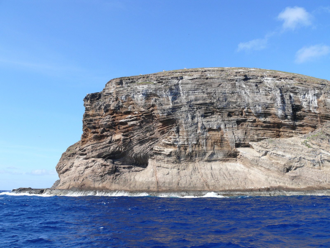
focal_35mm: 35
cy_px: 124
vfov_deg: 40.7
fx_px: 334
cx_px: 165
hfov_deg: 52.6
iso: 100
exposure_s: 1/320
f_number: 5.6
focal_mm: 7.4
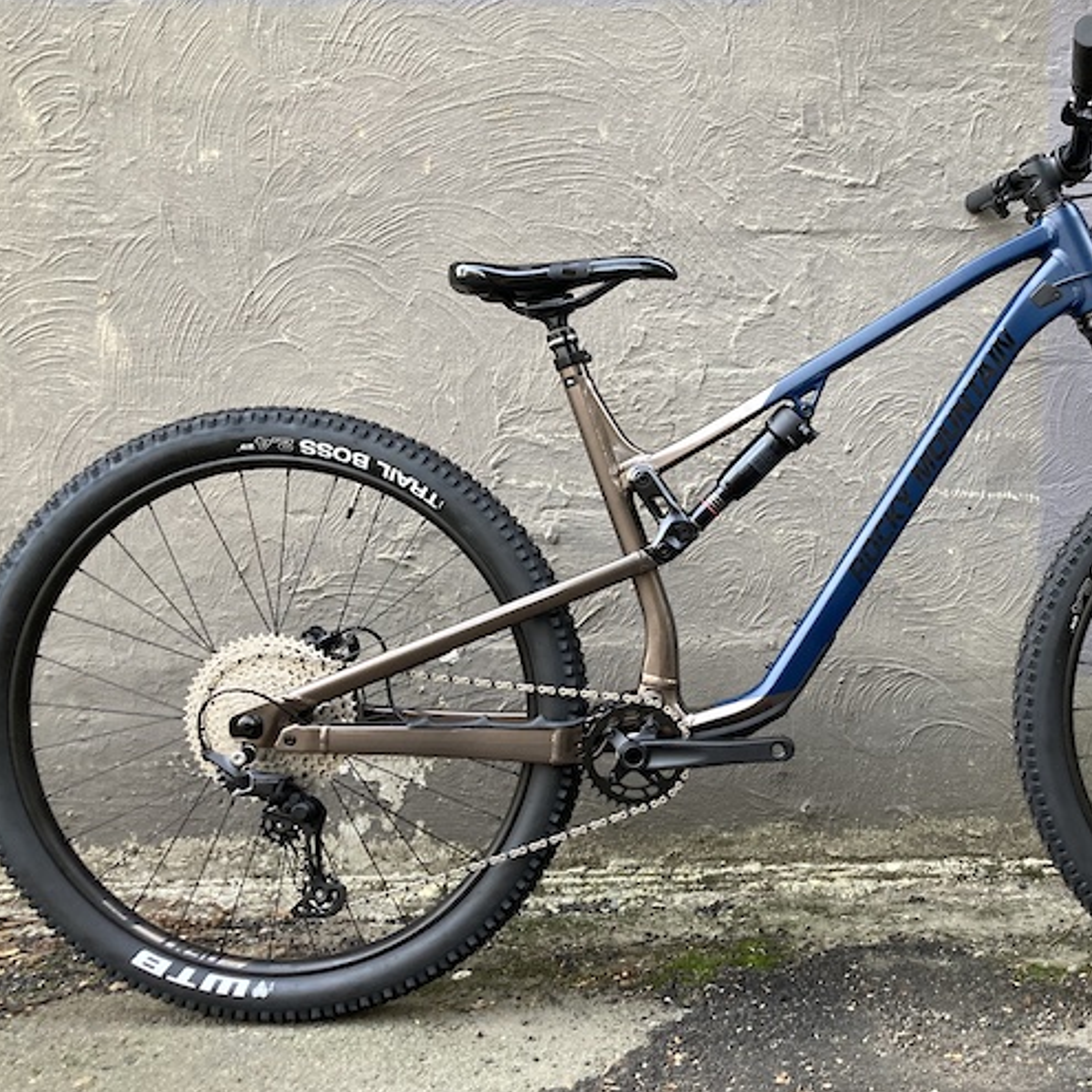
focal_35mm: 40
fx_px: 1428
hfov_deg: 40.6
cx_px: 829
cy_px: 563
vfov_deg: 41.9
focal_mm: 3.99
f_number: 1.8
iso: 100
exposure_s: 1/60
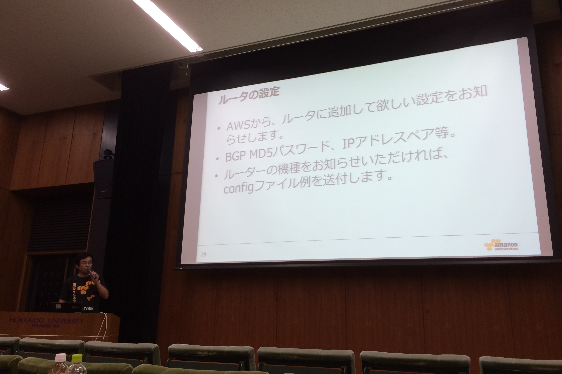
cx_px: 284
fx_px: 500
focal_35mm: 32
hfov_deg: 58.7
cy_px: 182
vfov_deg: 41.1
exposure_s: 1/30
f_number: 2.2
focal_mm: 4.12
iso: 50
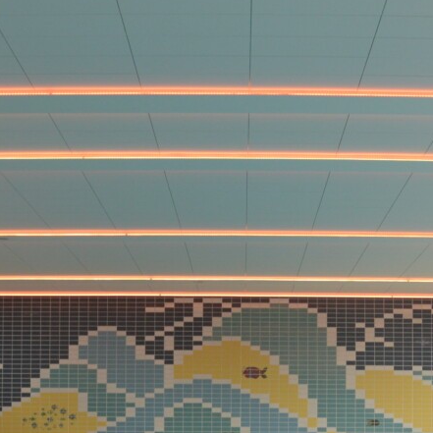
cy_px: 411
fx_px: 1132
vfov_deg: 21.1
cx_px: 248
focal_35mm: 80
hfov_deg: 21.6
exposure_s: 1/100
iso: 400
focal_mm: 18
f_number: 5
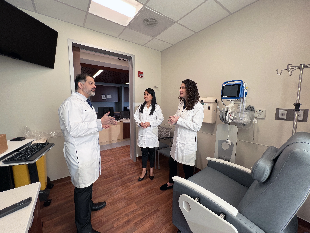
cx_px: 155
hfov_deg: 106.2
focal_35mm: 13
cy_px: 116
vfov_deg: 89.9
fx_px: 116
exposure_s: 1/120
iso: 50
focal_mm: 1.57
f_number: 1.8
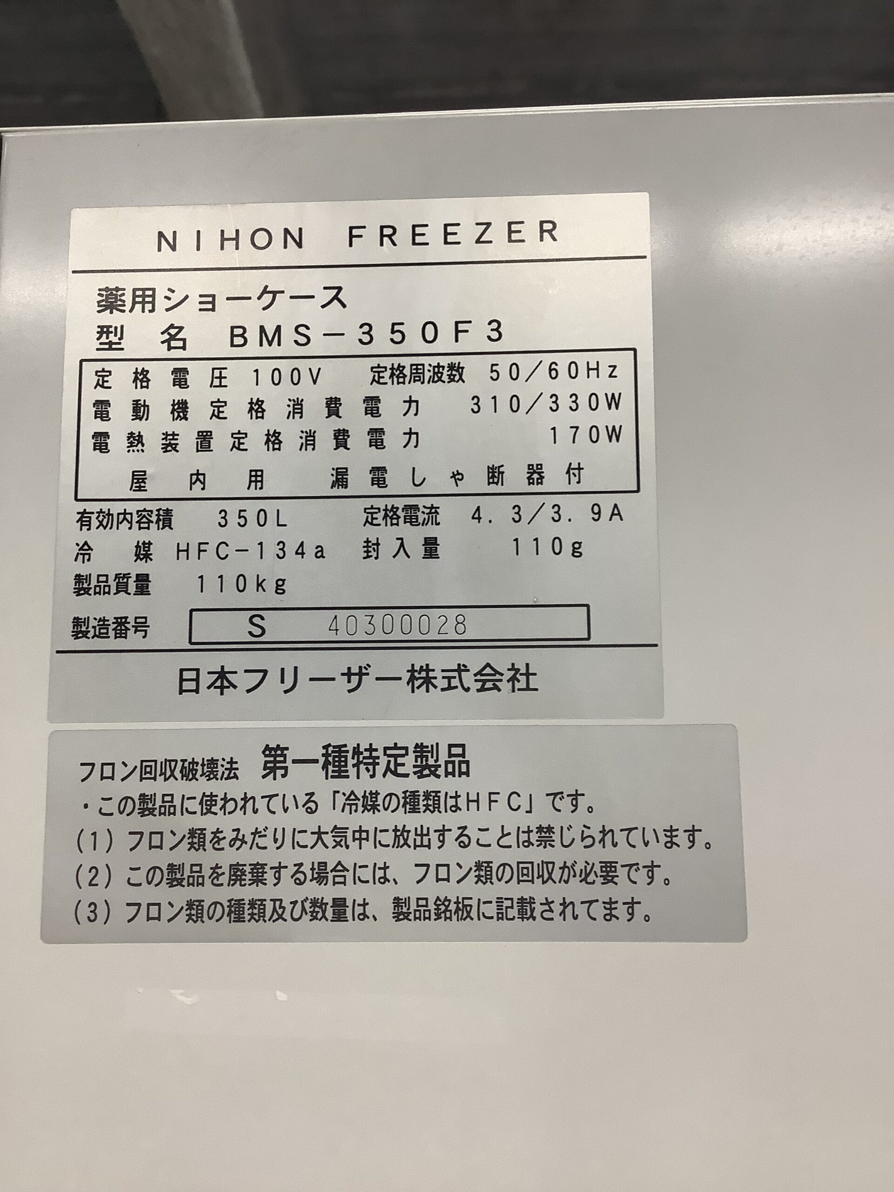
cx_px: 447
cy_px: 596
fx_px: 1067
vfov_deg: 58.4
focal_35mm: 31
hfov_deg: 45.4
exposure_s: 1/60
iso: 100
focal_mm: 3.3
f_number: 2.4
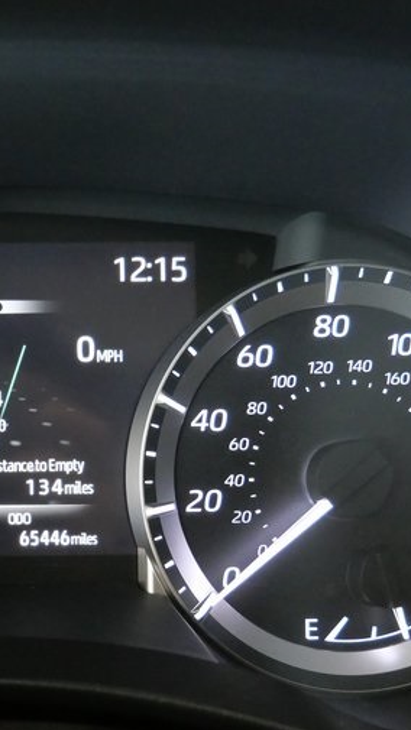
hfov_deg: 21.3
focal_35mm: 53
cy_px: 438
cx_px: -58
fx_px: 1027
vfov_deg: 39.0
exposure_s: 1/40
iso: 3200
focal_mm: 12
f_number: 3.5
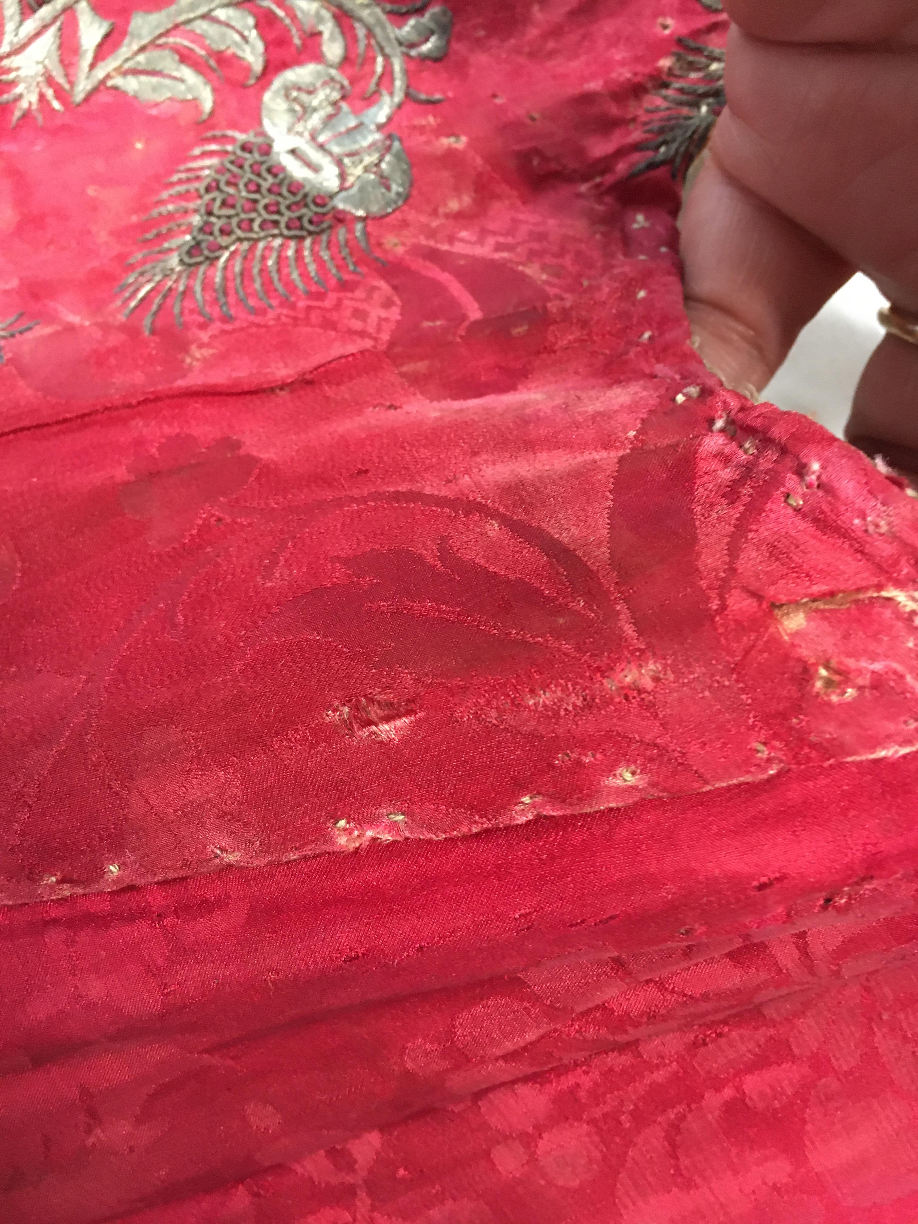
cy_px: 612
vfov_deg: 61.7
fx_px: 1025
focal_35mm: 29
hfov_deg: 48.2
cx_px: 459
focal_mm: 4.15
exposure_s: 1/20
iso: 200
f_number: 2.2
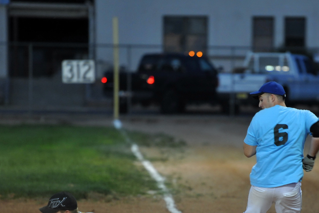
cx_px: 228
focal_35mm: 386
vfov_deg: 3.6
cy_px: 193
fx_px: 3418
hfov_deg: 5.3
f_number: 2.8
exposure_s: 1/125
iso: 2000
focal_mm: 200
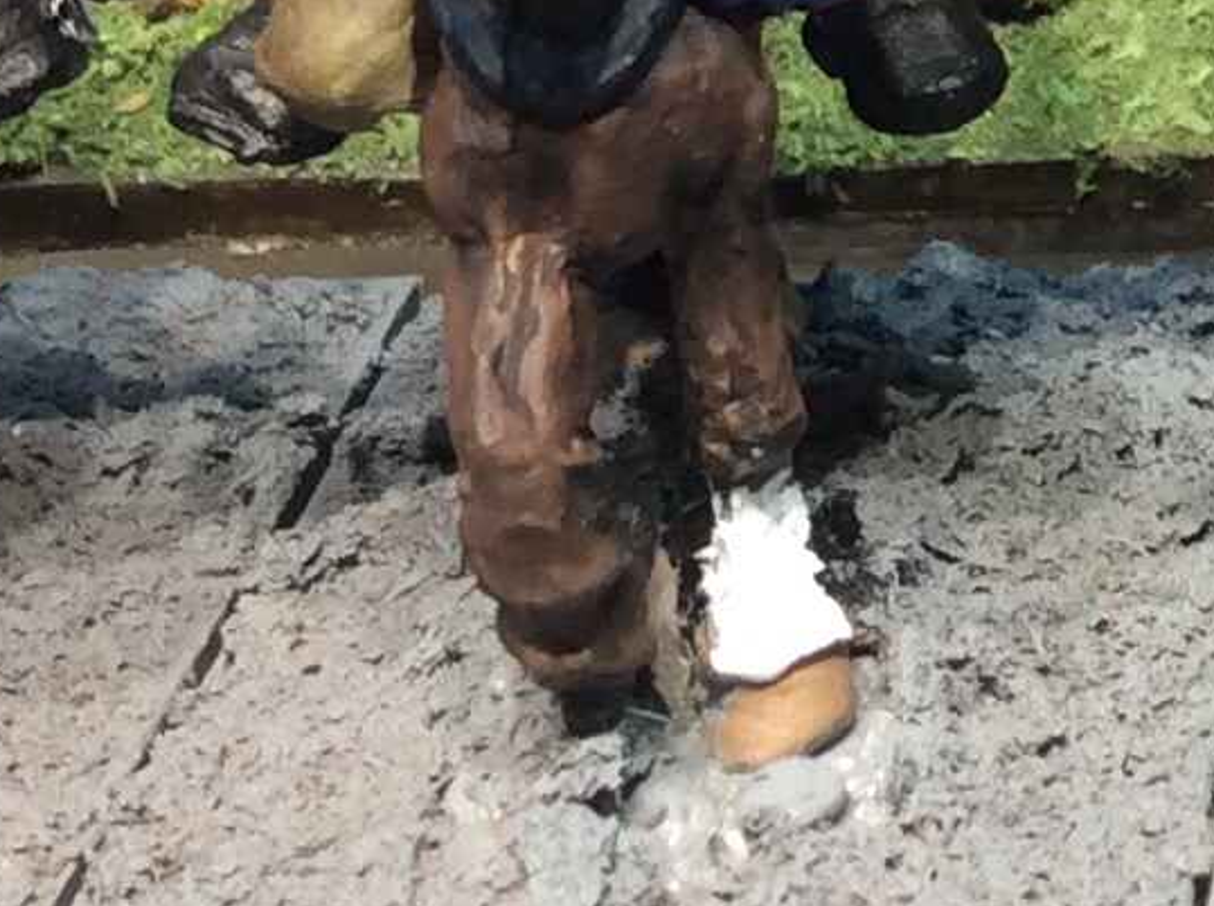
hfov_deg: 12.4
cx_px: 1660
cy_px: -651
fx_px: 5390
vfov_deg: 9.2
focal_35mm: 154
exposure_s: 1/25
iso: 32
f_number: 2.4
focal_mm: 3.3
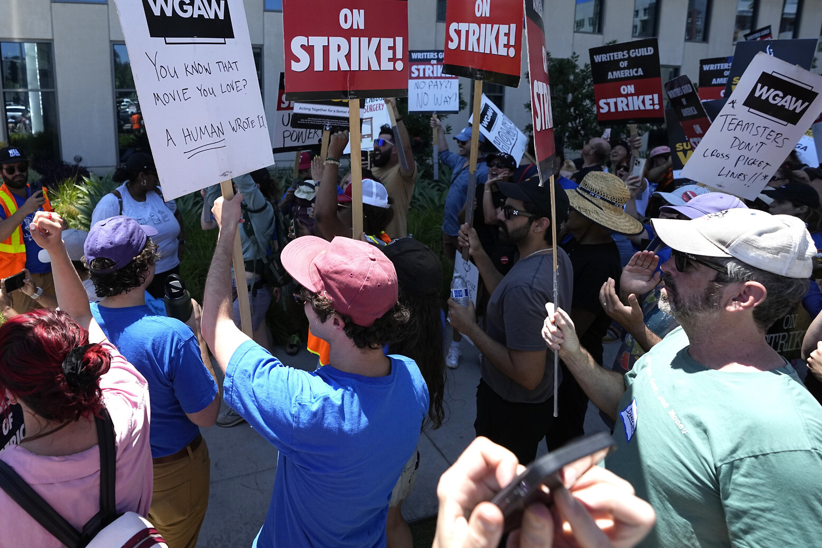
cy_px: 192
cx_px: 317
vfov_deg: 58.4
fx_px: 479
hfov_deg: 79.9
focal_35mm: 21
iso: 640
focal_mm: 16
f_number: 4.5
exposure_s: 1/2000
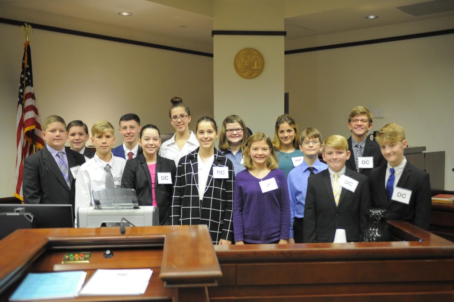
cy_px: 151
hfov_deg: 48.5
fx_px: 504
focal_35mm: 40
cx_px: 227
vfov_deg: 33.3
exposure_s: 1/160
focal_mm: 40
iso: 3200
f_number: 2.8
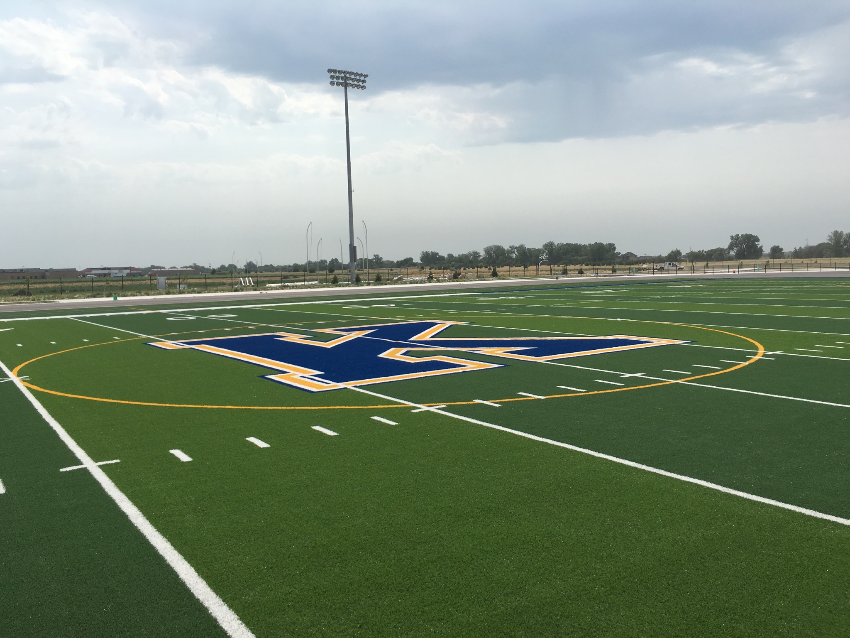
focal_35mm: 29
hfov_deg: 61.7
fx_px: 712
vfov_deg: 48.2
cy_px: 319
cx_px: 425
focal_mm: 4.15
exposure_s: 1/2849
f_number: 2.2
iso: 25
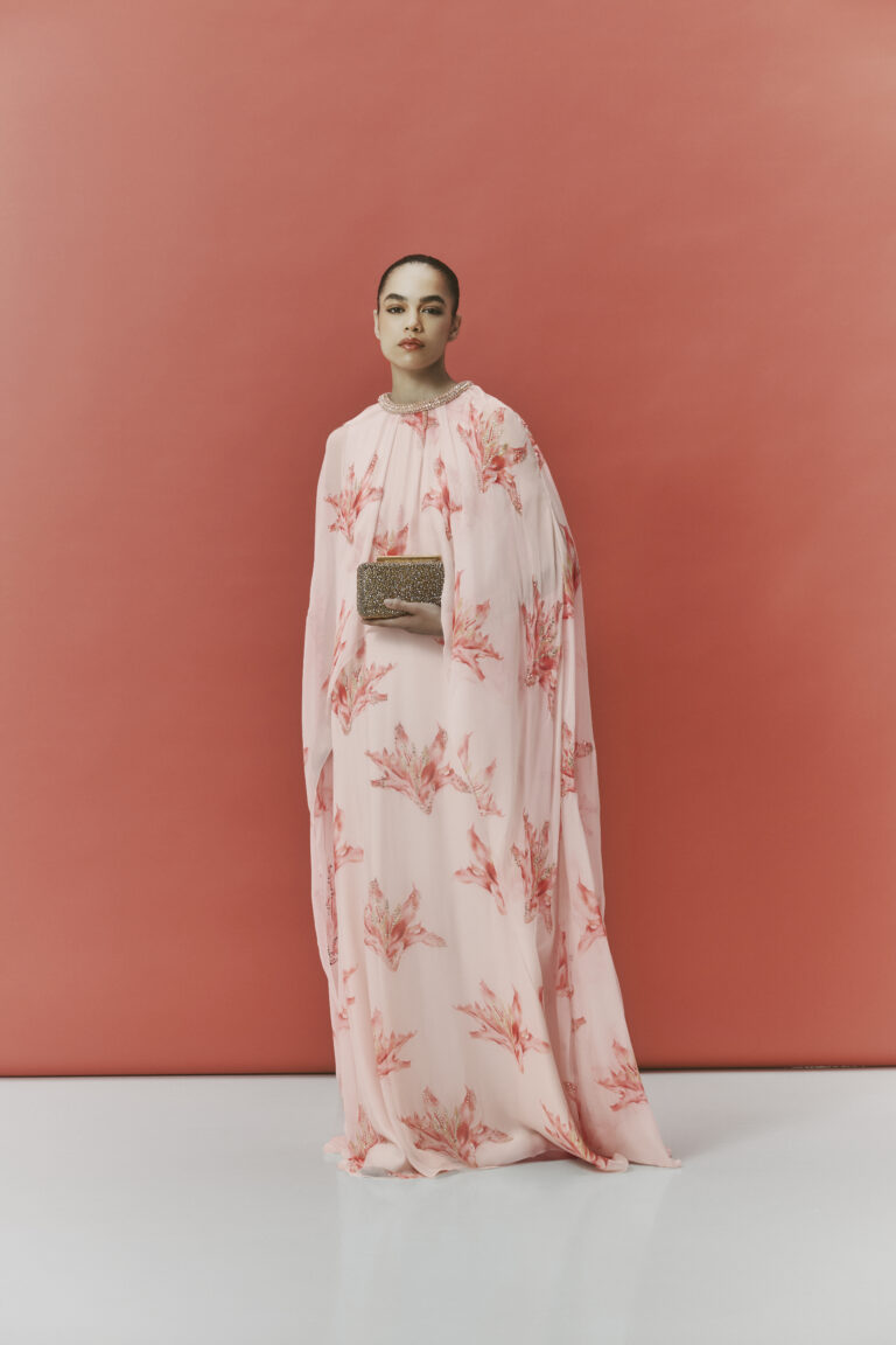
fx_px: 2613
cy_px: 672
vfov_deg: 28.8
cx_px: 448
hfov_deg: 19.5
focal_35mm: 70
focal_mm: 70
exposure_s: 1/400
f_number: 4.5
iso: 200
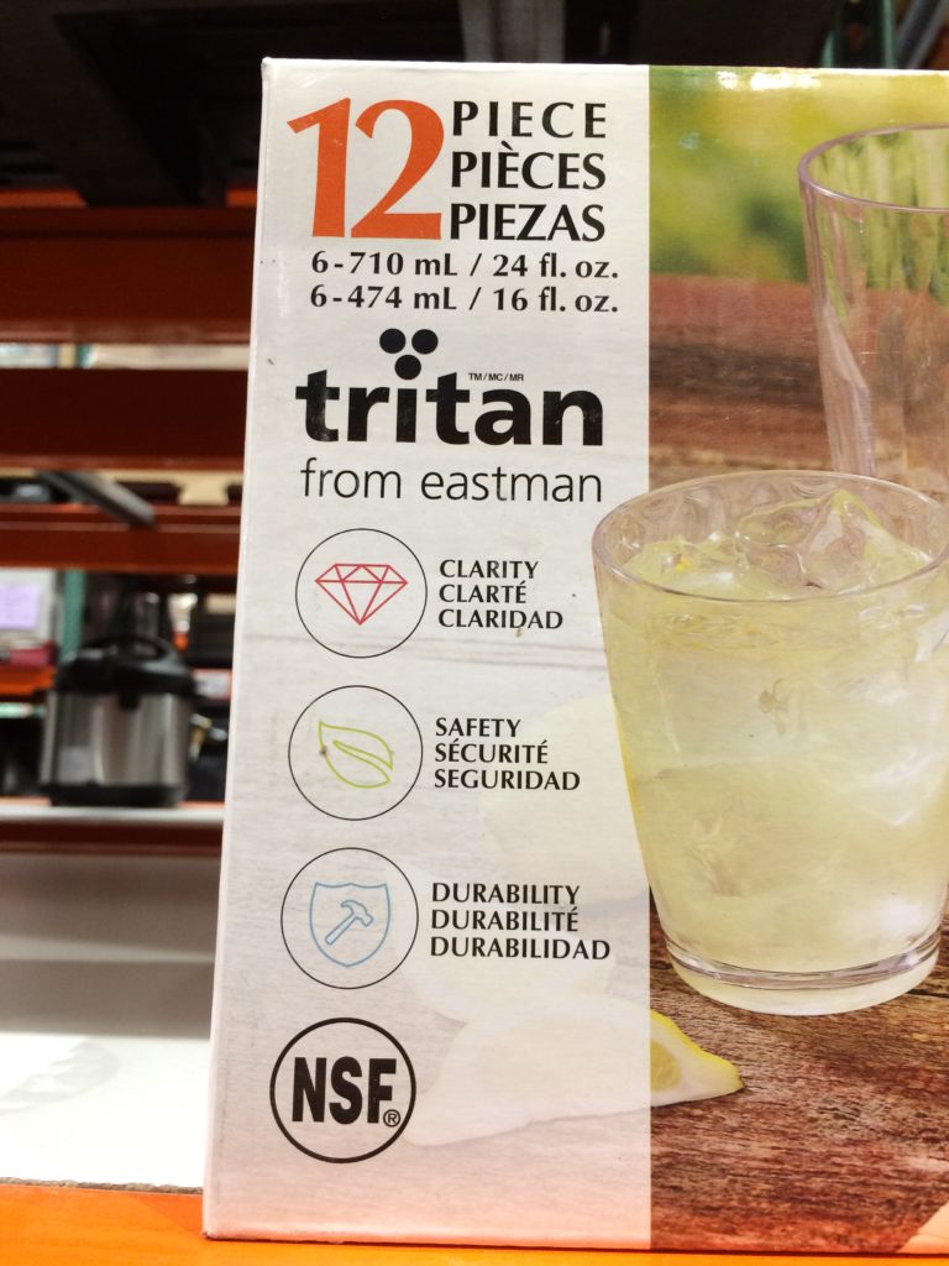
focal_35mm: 29
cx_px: 474
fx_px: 1060
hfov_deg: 48.2
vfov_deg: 61.7
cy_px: 633
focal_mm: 4.15
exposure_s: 1/30
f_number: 2.2
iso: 100
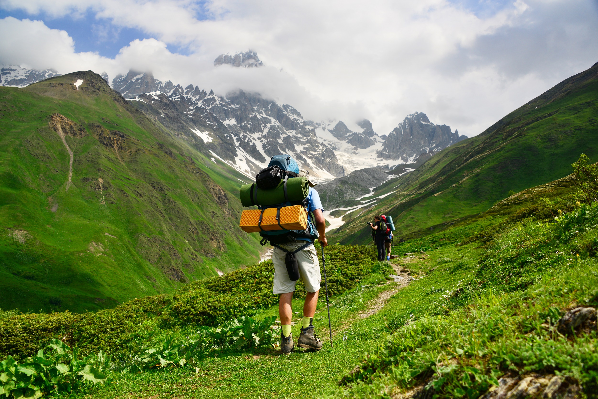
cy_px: 200
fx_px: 465
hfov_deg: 65.5
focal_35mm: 28
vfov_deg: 46.4
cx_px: 299
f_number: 5.6
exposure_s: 1/640
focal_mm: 28
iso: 200
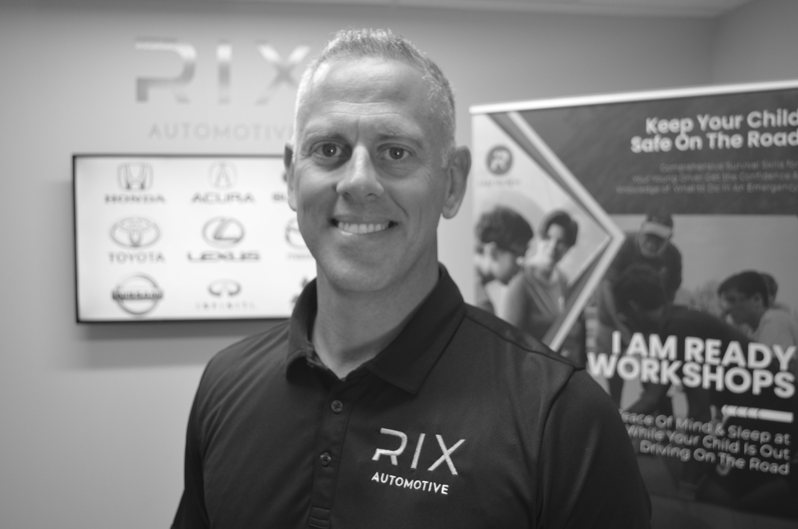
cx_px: 399
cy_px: 264
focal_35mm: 39
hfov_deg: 49.6
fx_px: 863
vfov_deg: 34.1
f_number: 4.2
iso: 640
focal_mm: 26
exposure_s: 1/60
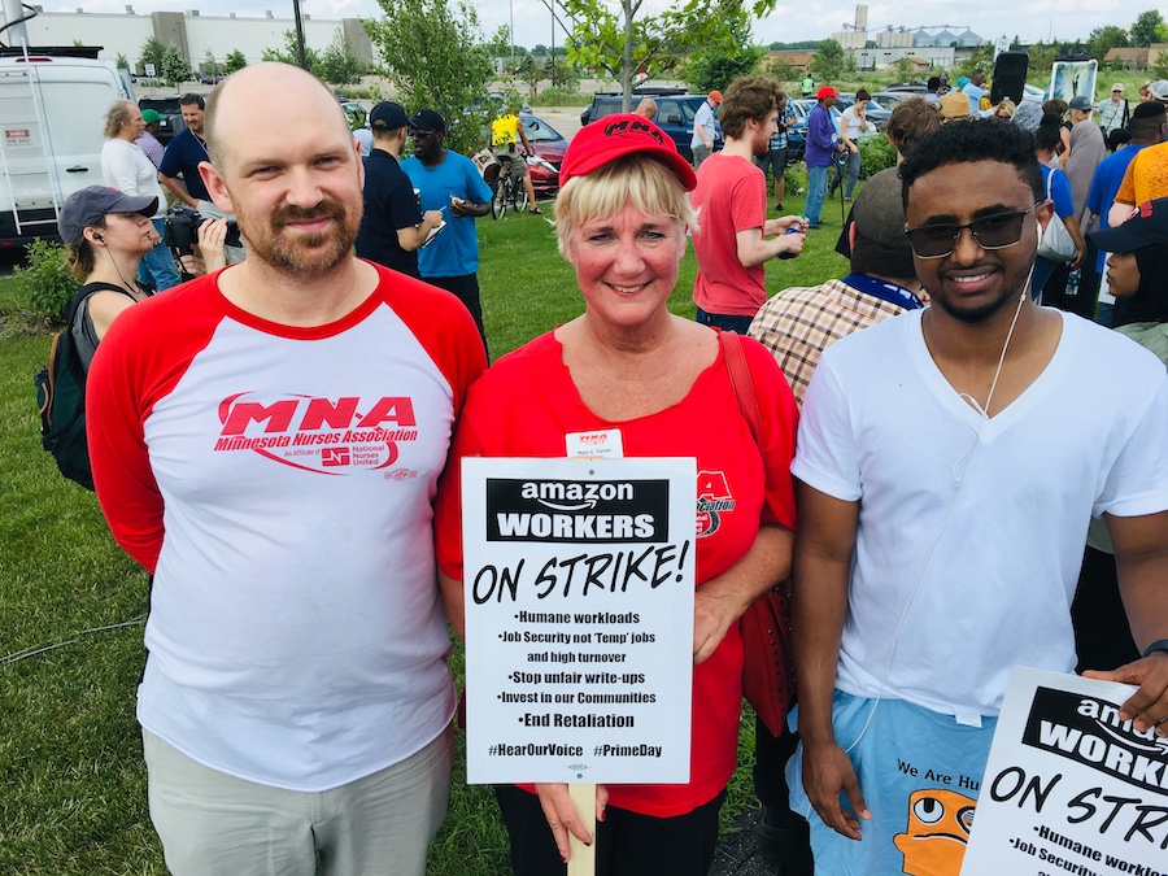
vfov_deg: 48.2
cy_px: 438
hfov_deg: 61.7
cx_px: 584
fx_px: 979
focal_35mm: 29
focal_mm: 4.15
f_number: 2.2
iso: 25
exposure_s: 1/845
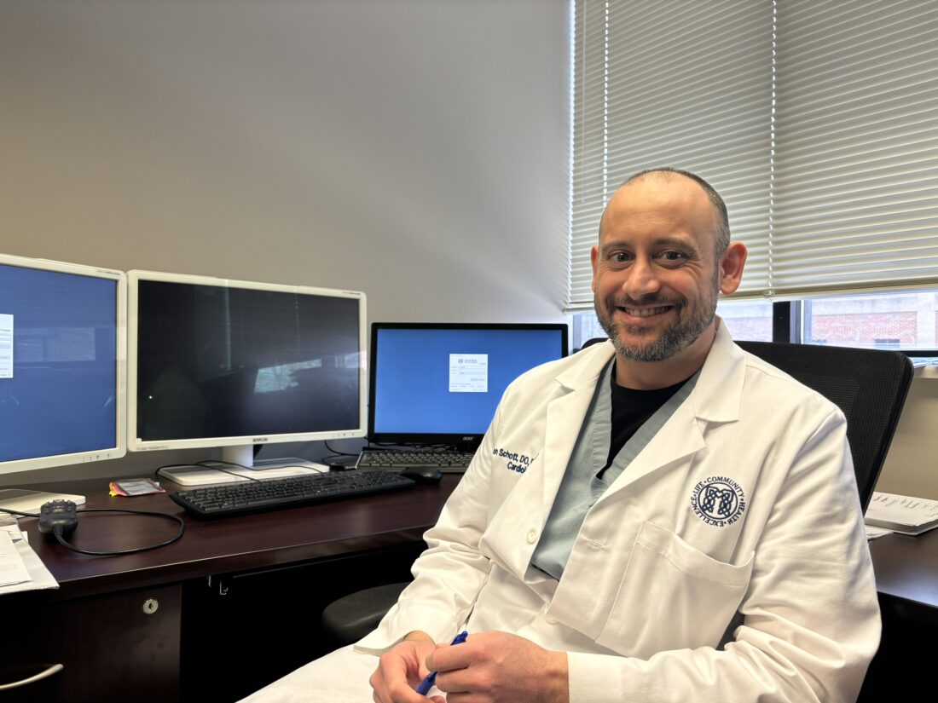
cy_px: 352
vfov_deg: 53.1
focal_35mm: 26
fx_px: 705
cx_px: 469
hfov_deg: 67.3
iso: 125
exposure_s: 1/60
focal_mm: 5.96
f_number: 1.6
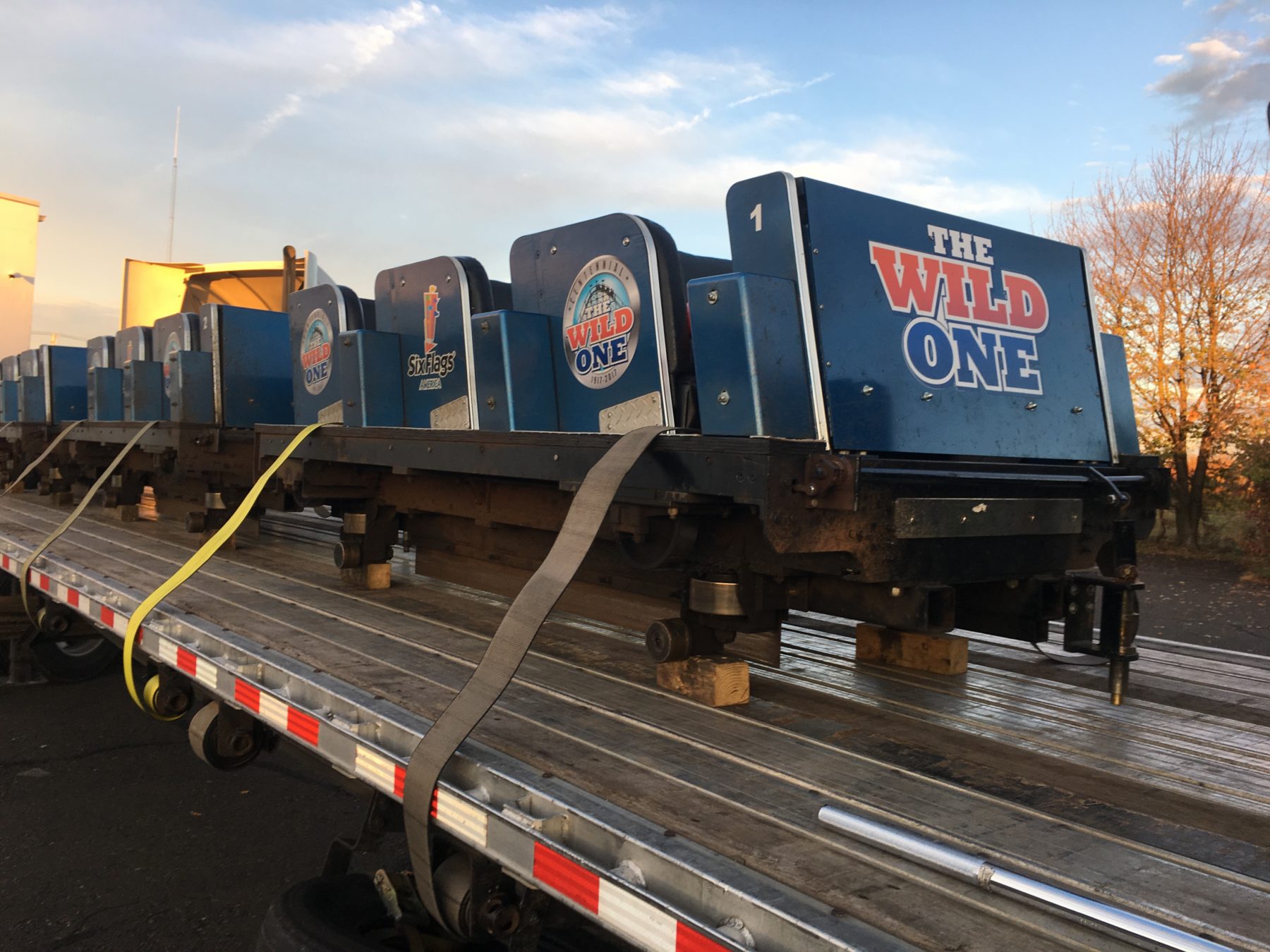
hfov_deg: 61.7
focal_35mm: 29
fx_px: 1064
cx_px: 635
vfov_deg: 48.2
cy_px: 476
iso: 25
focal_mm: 4.15
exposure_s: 1/121
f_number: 2.2
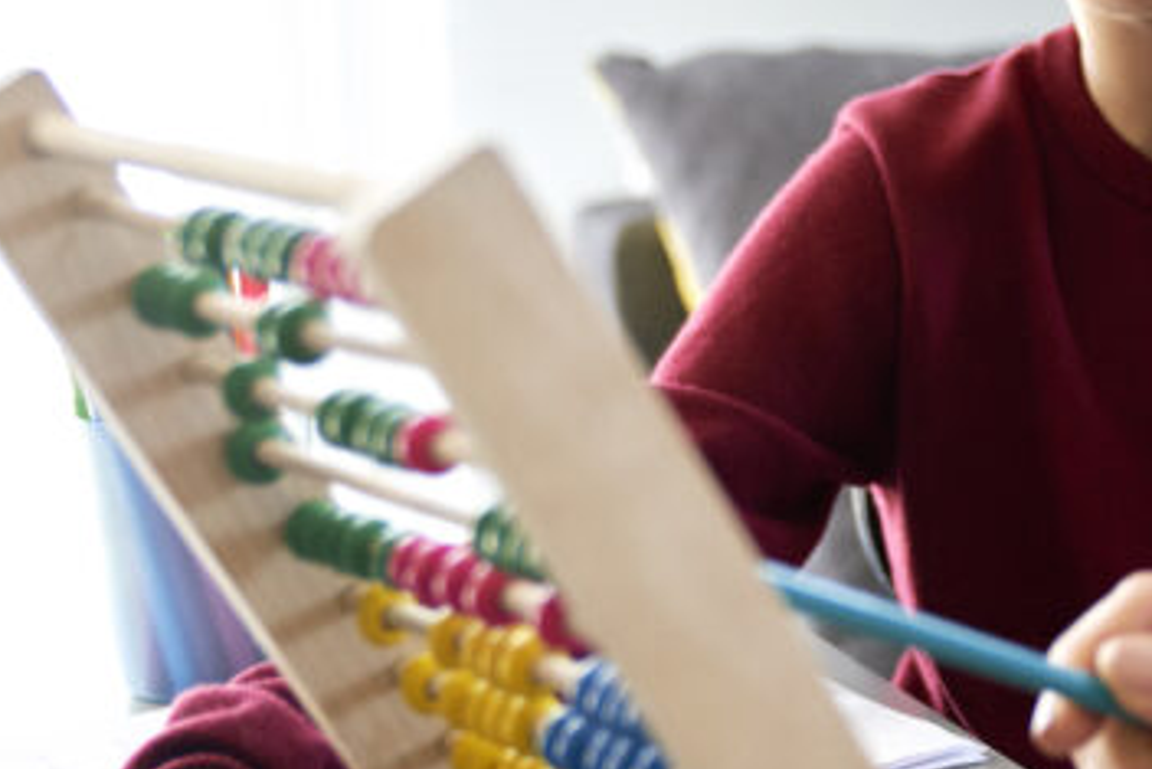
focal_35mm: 99
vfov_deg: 13.8
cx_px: 1440
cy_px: 329
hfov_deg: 19.2
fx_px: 3169
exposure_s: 1/125
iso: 400
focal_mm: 34
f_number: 2.8
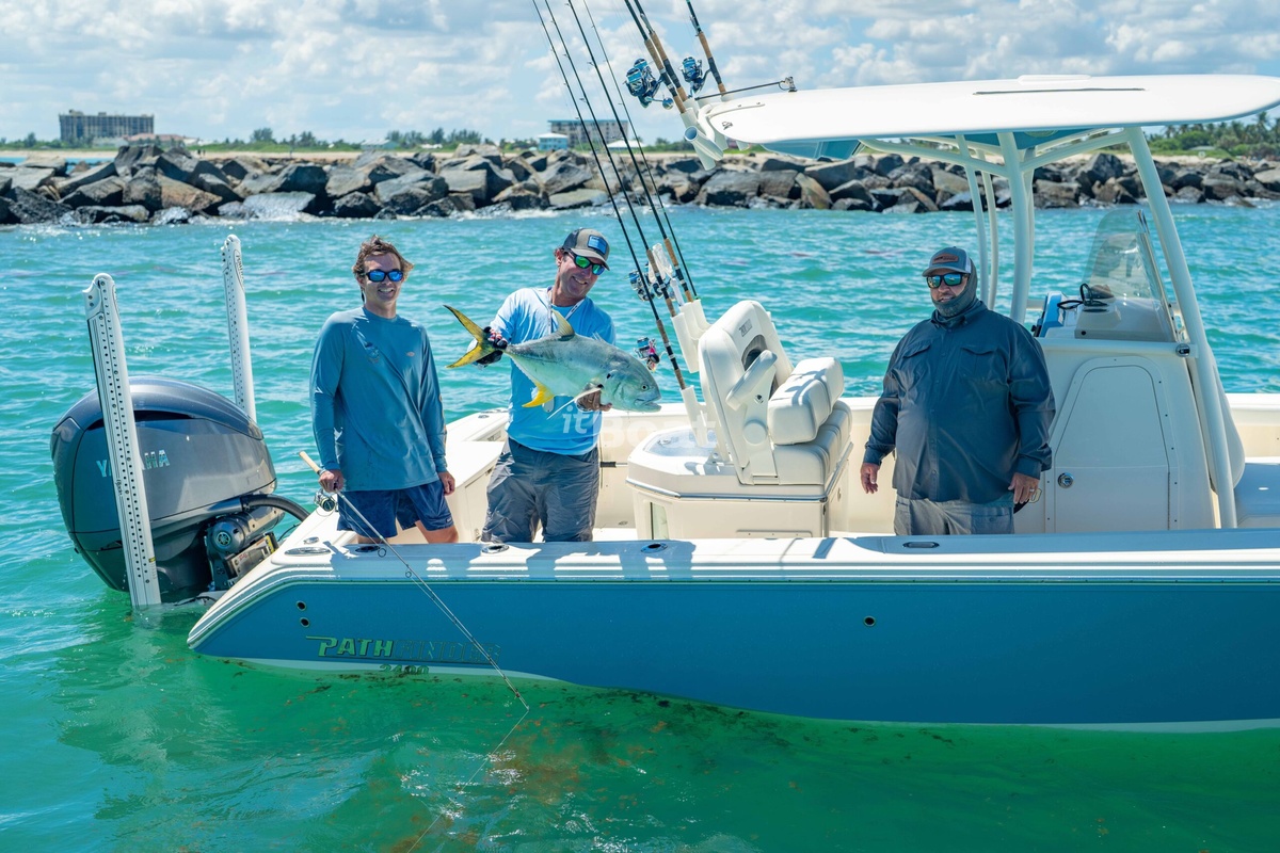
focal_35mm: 50
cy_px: 426
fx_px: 1778
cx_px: 640
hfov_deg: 39.6
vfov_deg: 27.0
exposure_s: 1/640
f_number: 4
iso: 100
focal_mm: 50
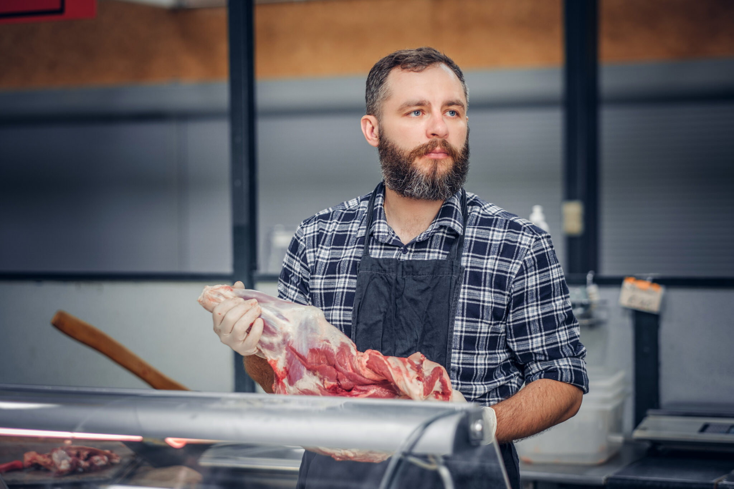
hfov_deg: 24.2
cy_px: 244
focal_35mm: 84
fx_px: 1712
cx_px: 367
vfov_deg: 16.3
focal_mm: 56
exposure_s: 1/125
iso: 200
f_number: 1.8
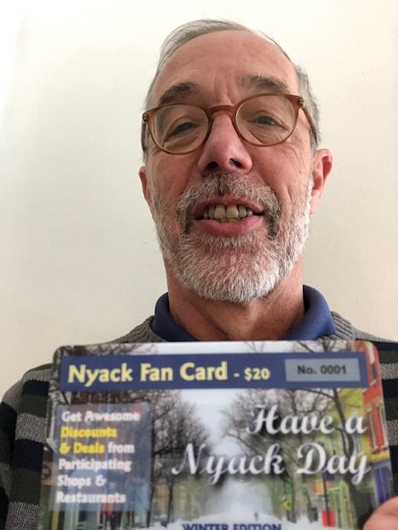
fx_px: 490
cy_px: 265
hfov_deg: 44.2
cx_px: 199
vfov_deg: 56.8
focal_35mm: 32
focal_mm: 2.87
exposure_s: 1/60
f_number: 2.2
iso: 320
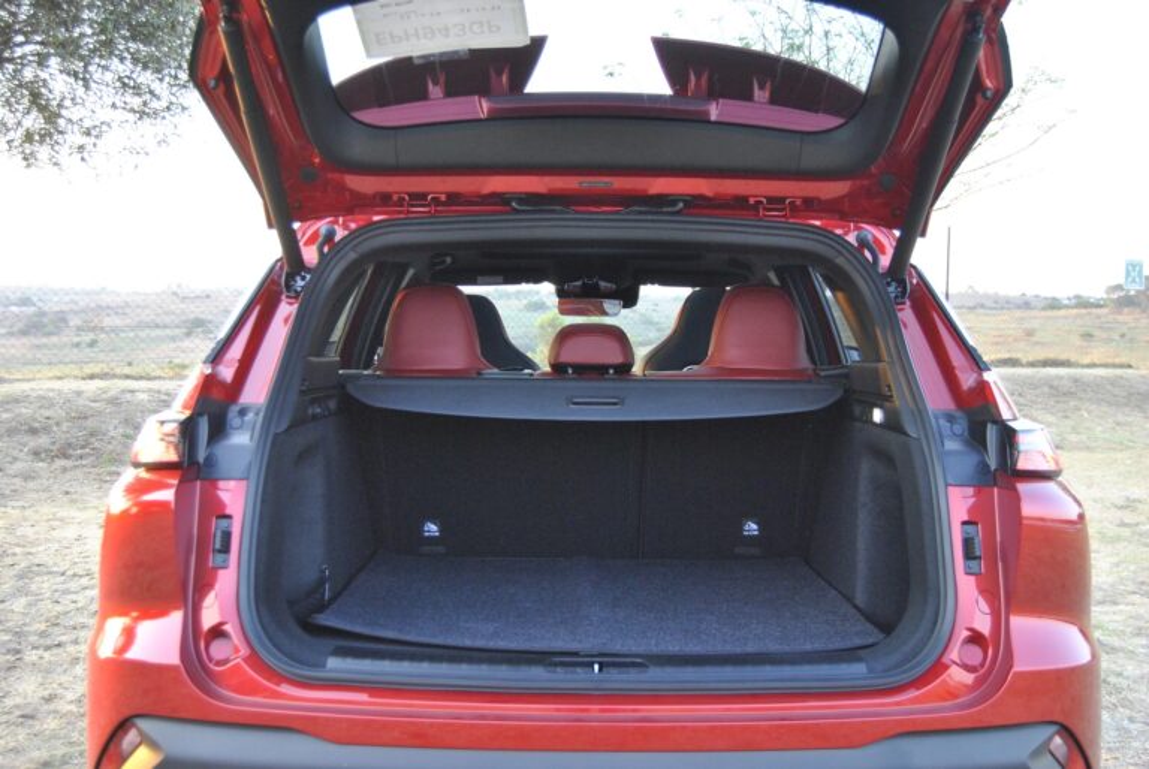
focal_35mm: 39
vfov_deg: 34.3
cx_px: 574
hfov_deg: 49.5
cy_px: 384
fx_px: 1246
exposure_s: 1/100
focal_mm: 26
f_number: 4
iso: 800
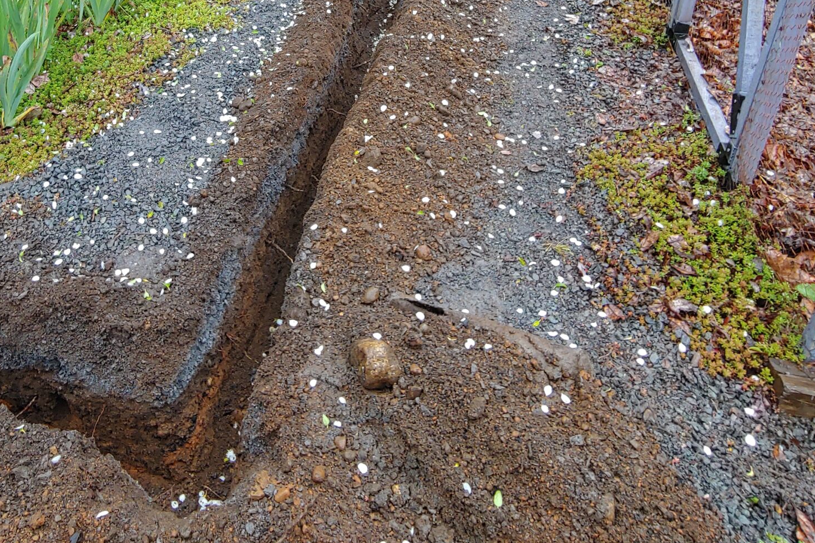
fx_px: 656
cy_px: 24
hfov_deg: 62.6
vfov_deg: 40.4
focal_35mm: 29
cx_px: 298
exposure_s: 1/40
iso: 50
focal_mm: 2.18
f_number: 1.9
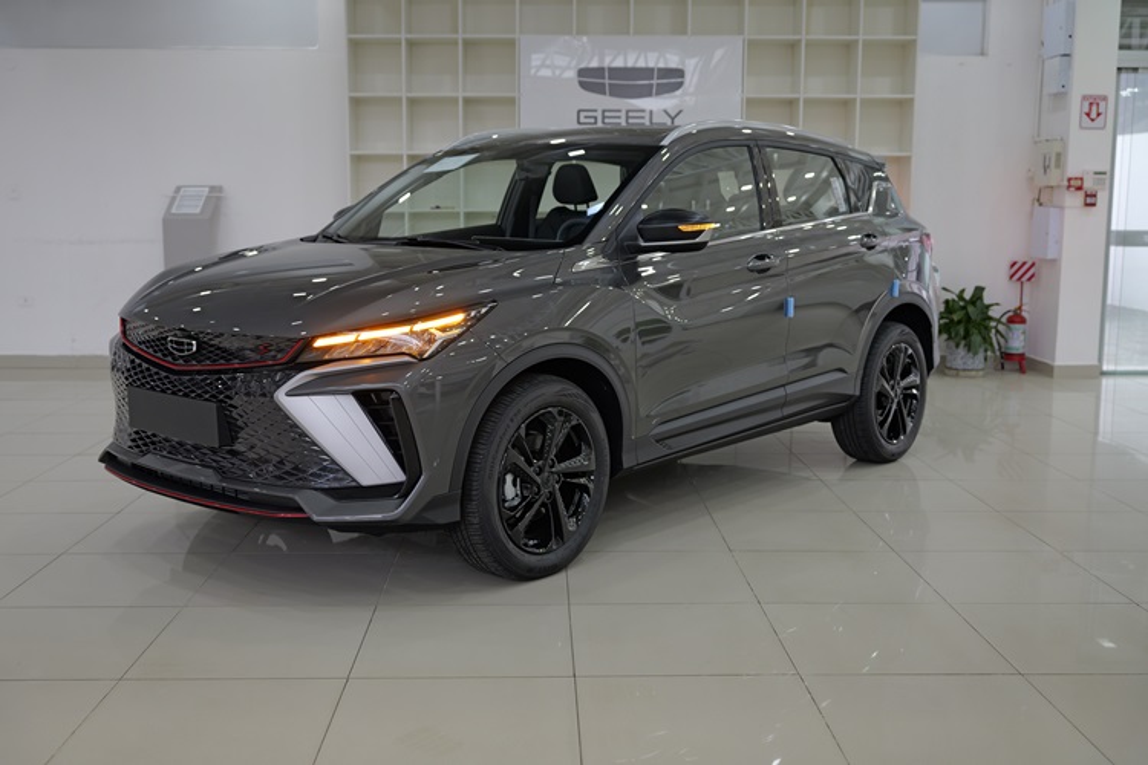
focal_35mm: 38
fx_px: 1212
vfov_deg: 35.1
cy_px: 382
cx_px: 574
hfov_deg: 50.7
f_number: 3.2
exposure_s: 1/80
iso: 1000
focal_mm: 38
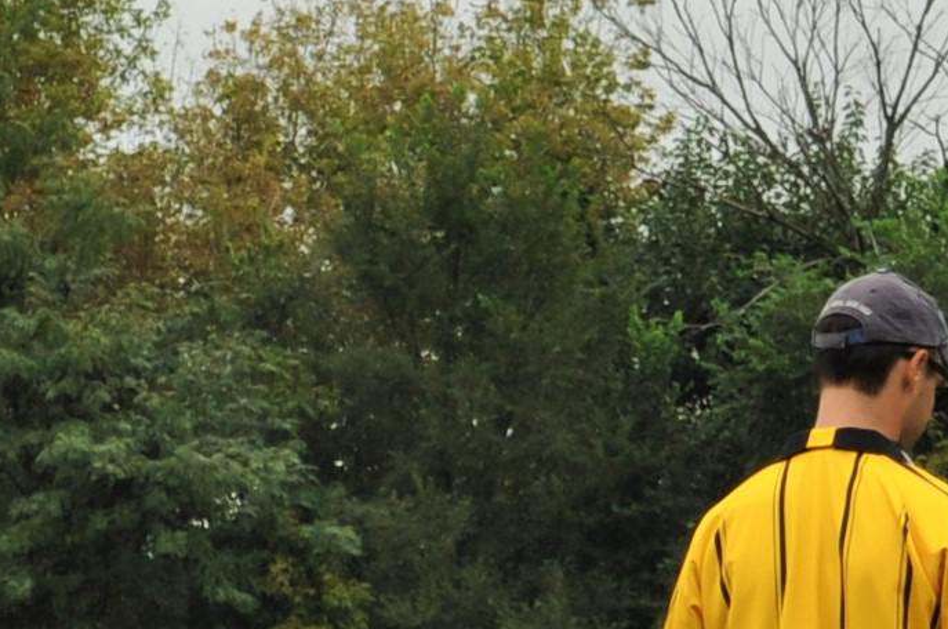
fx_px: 9471
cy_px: 944
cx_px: 801
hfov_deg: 5.7
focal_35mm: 360
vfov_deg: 3.8
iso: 200
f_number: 8
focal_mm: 55
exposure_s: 1/250
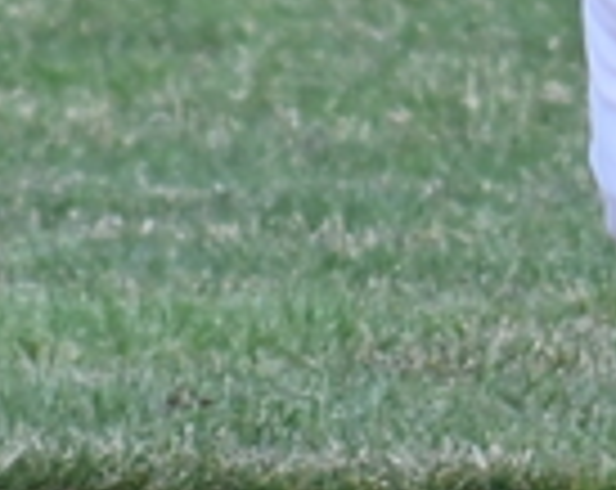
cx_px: 796
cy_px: -166
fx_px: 58397
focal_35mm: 3210
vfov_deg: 0.5
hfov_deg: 0.6
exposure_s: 1/1000
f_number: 5.6
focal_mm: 195
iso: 400
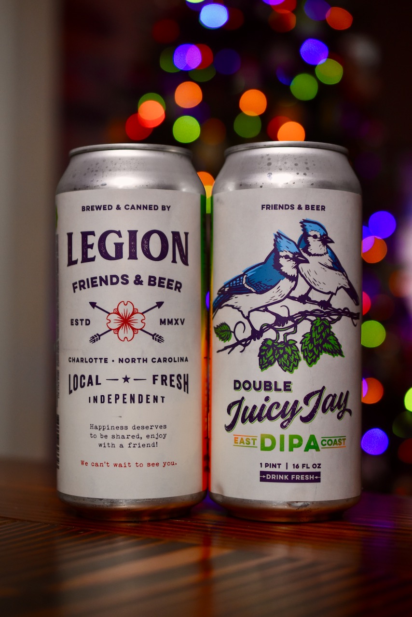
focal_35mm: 60
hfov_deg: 22.6
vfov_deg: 33.4
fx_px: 1029
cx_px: 206
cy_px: 308
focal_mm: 40
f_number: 3
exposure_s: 1/200
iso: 800
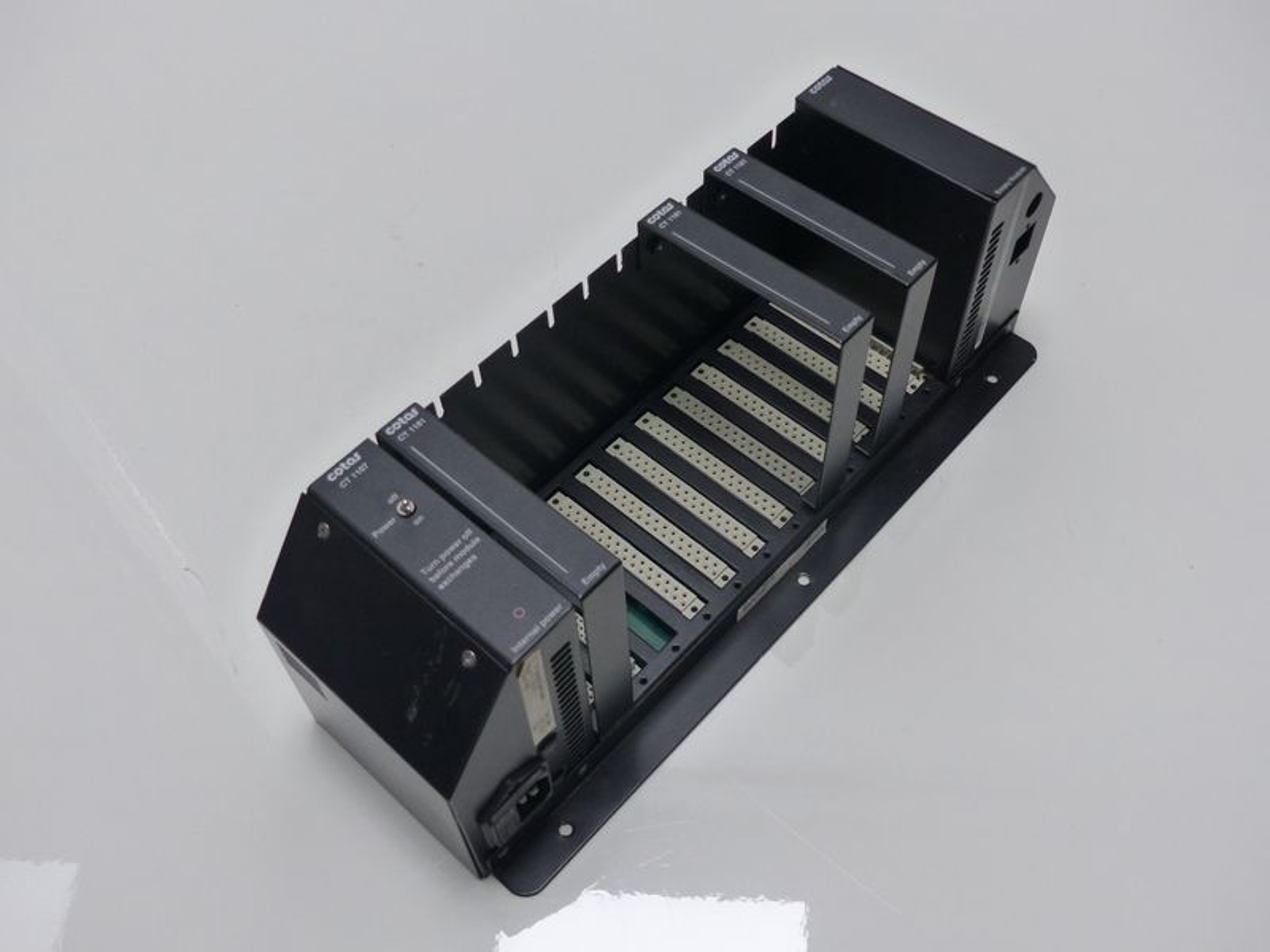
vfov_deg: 41.8
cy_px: 476
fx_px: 1247
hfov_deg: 54.0
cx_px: 635
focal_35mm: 34
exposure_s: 1/60
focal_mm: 6
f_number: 2.8
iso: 250
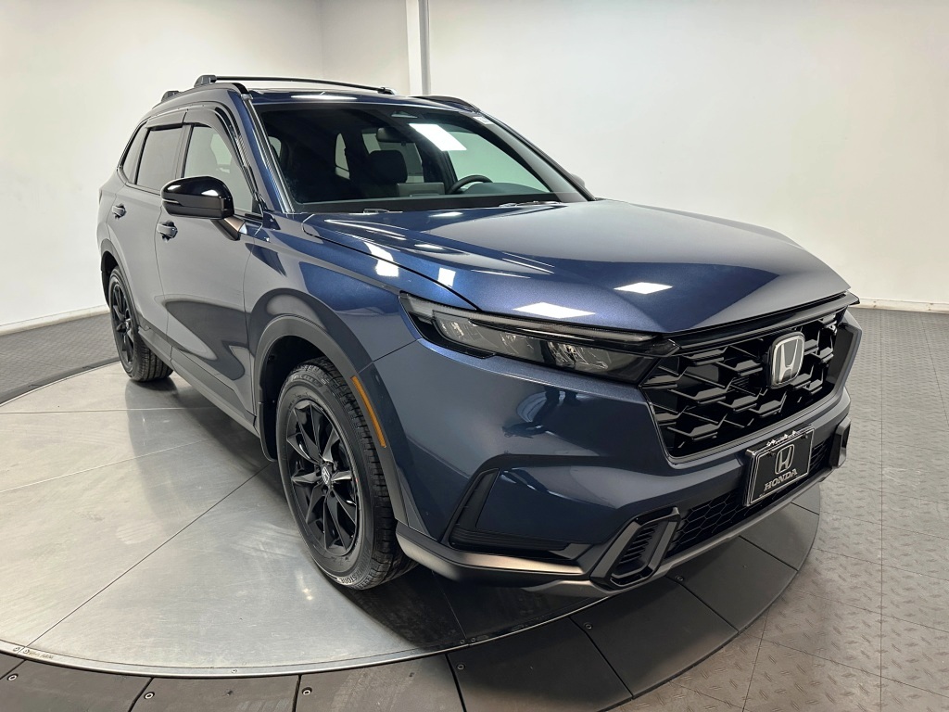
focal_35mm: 24
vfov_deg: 56.8
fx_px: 658
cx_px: 474
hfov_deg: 71.6
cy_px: 356
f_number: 1.78
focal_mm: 6.86
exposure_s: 1/60
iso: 400
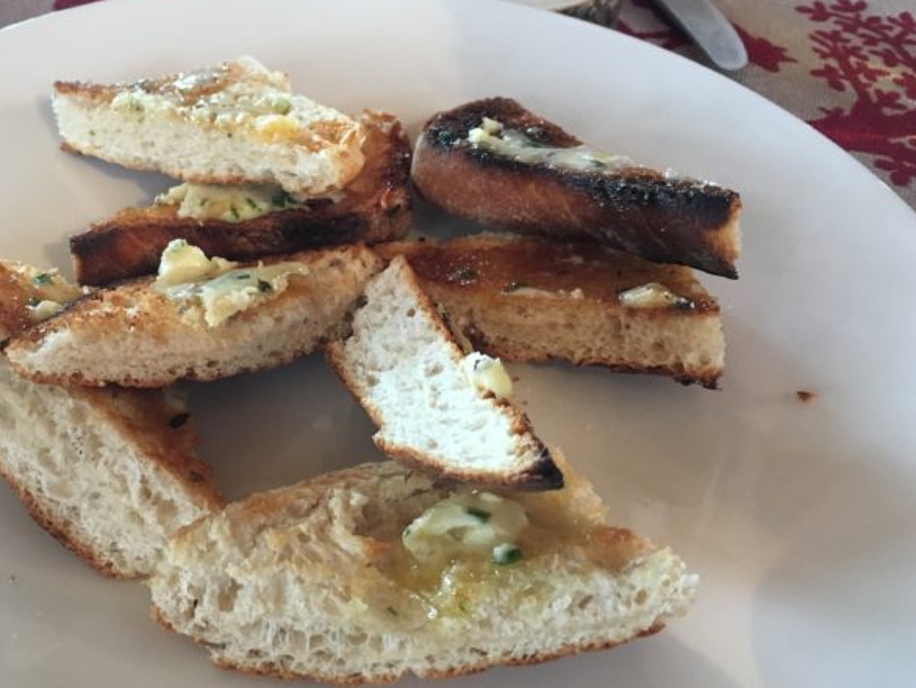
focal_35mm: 38
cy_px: 333
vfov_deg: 37.7
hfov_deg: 48.6
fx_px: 1006
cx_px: 360
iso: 250
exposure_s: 1/33
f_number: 2.2
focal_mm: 4.15
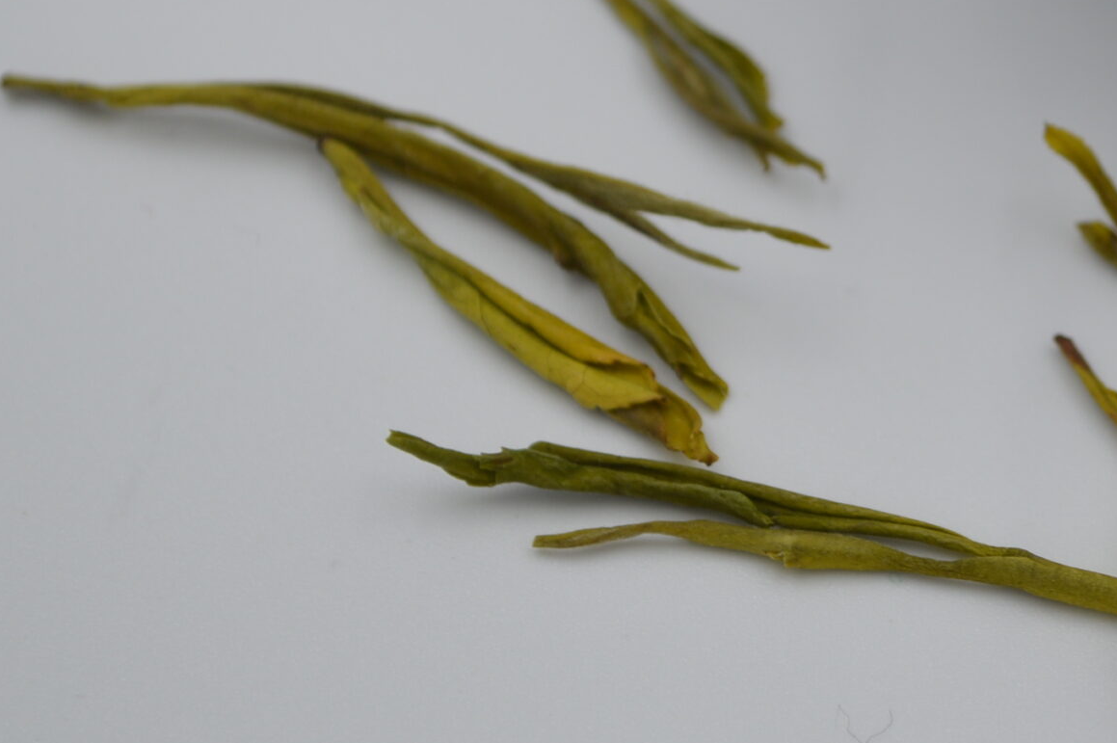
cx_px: 1089
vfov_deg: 8.6
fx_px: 4930
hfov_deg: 12.8
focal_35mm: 159
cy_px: -26
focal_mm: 48
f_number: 5.6
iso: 125
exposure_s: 1/125
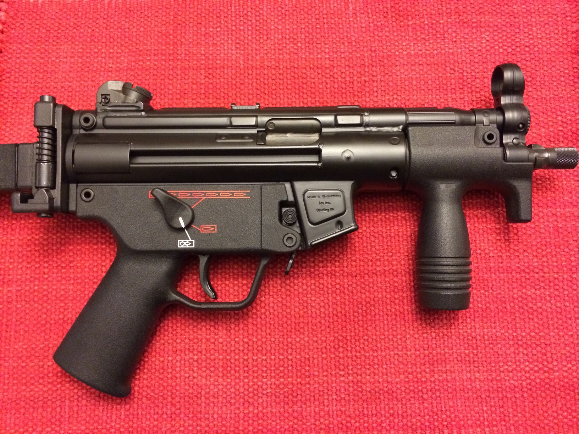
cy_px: 217
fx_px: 485
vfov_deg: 48.2
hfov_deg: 61.7
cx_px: 290
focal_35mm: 29
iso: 400
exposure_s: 1/15
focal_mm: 4.15
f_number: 2.2
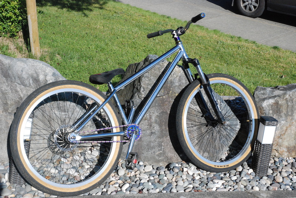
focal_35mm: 60
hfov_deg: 33.4
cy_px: 99
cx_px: 148
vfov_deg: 22.7
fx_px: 494
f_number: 14
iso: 1600
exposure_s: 1/800
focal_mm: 40
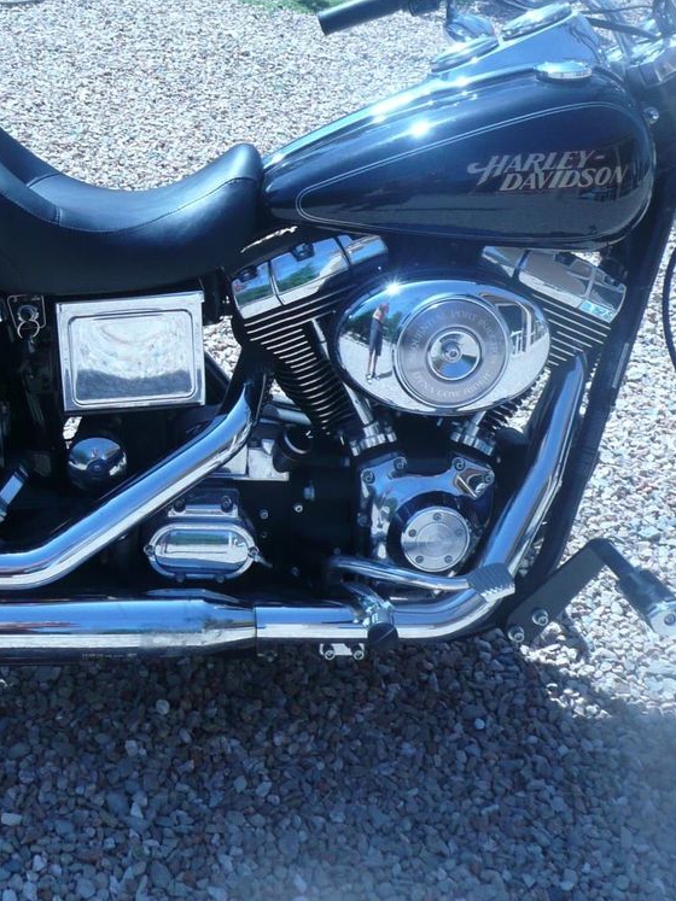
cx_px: 186
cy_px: 285
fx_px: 1250
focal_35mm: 48
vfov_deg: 39.1
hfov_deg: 29.9
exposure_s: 1/640
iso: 100
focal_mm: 4.6
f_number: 3.3
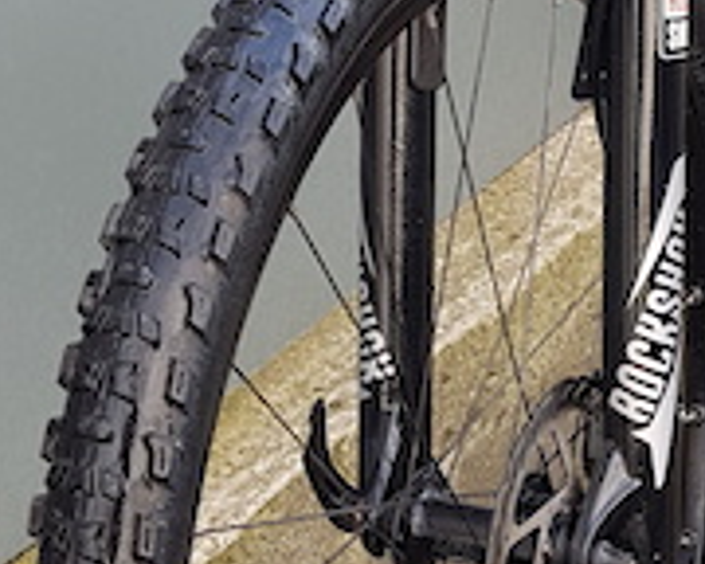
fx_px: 2358
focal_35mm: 113
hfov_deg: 17.0
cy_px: -43
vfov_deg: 13.4
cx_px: 400
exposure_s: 1/119
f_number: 1.7
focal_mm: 4.2
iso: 40
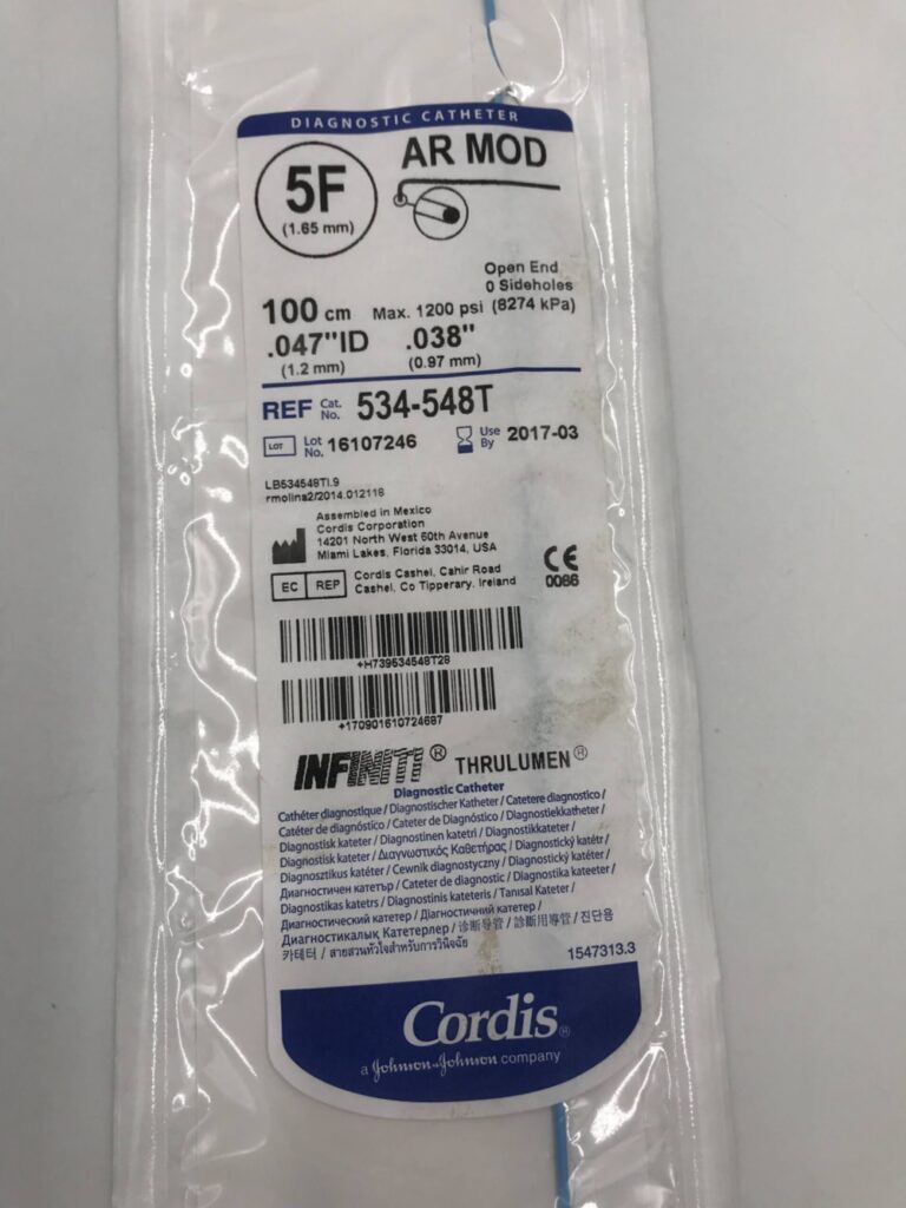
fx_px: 977
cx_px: 453
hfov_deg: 49.7
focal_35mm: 28
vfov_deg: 63.4
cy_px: 604
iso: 20
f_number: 1.8
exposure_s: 1/183
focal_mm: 3.99
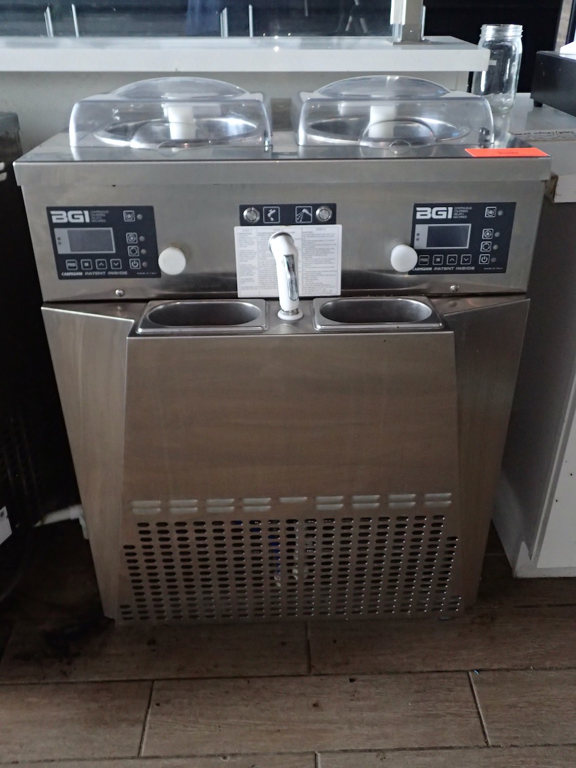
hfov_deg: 46.8
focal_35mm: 30
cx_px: 288
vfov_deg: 60.0
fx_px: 666
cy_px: 384
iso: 800
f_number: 2.3
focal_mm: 5.5
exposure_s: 1/30
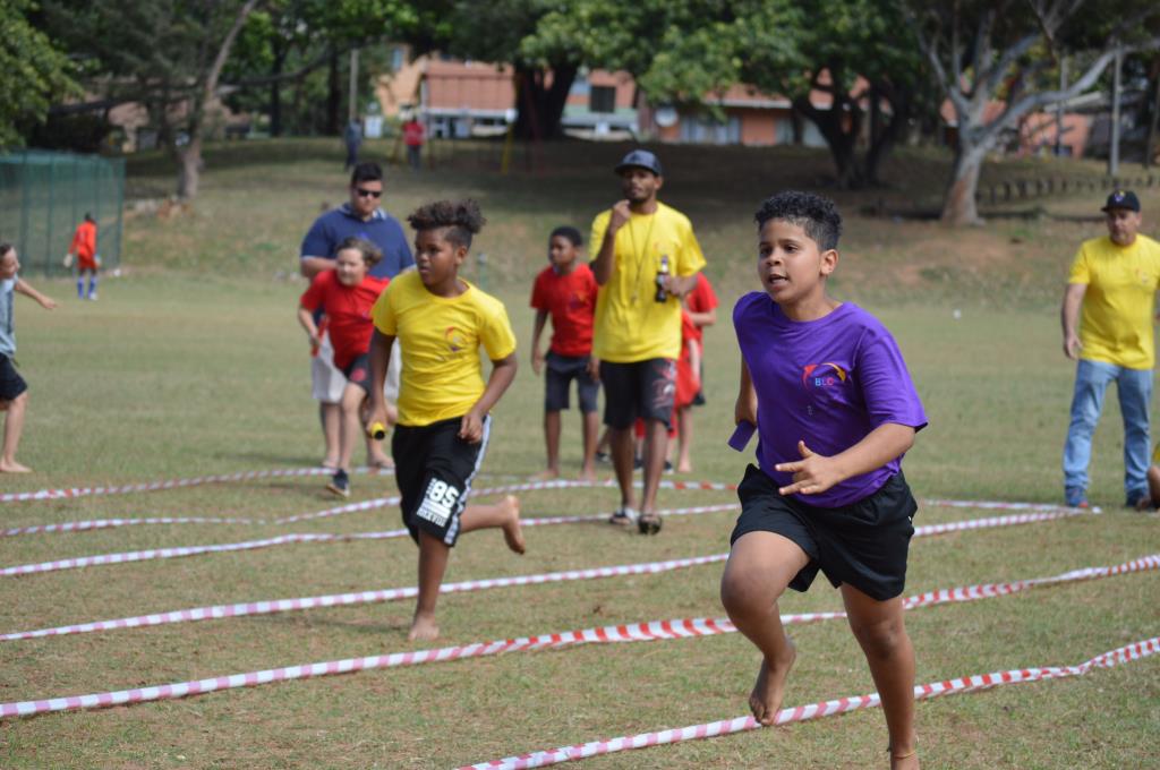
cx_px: 580
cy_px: 385
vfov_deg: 10.7
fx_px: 4103
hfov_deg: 16.1
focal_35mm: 128
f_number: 5.6
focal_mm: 85
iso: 400
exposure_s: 1/1600
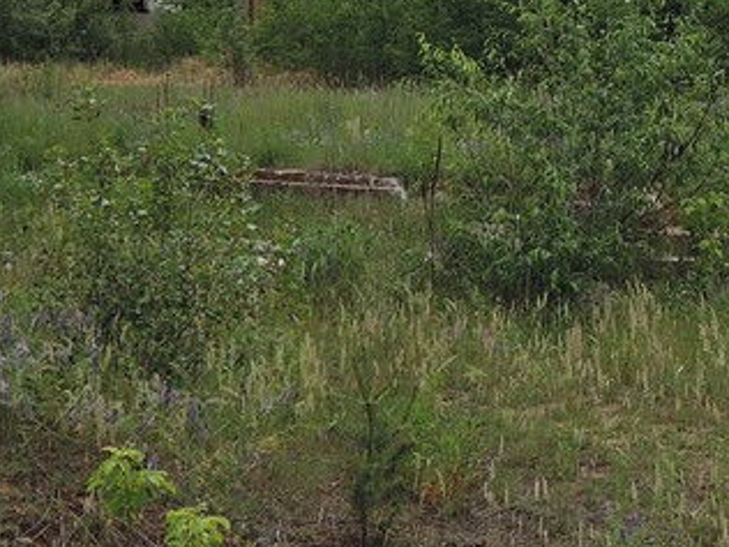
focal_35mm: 91
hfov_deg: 20.5
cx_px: 805
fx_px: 1916
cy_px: -102
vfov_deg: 15.7
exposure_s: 1/200
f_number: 2.8
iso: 80
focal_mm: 5.1
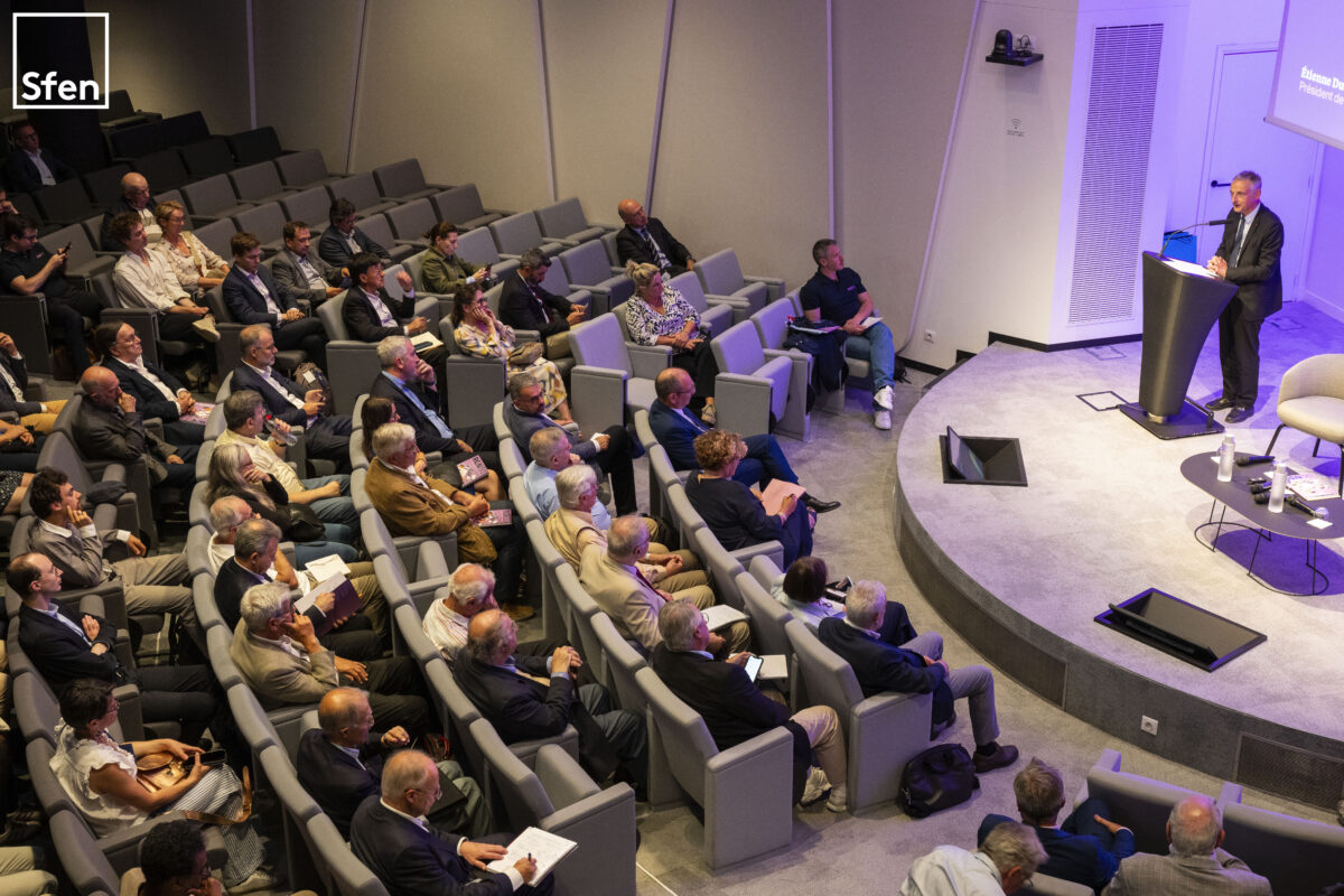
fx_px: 1643
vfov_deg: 30.5
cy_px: 448
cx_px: 672
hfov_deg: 44.5
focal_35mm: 44
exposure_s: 1/30
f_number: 7.1
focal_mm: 44
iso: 1600
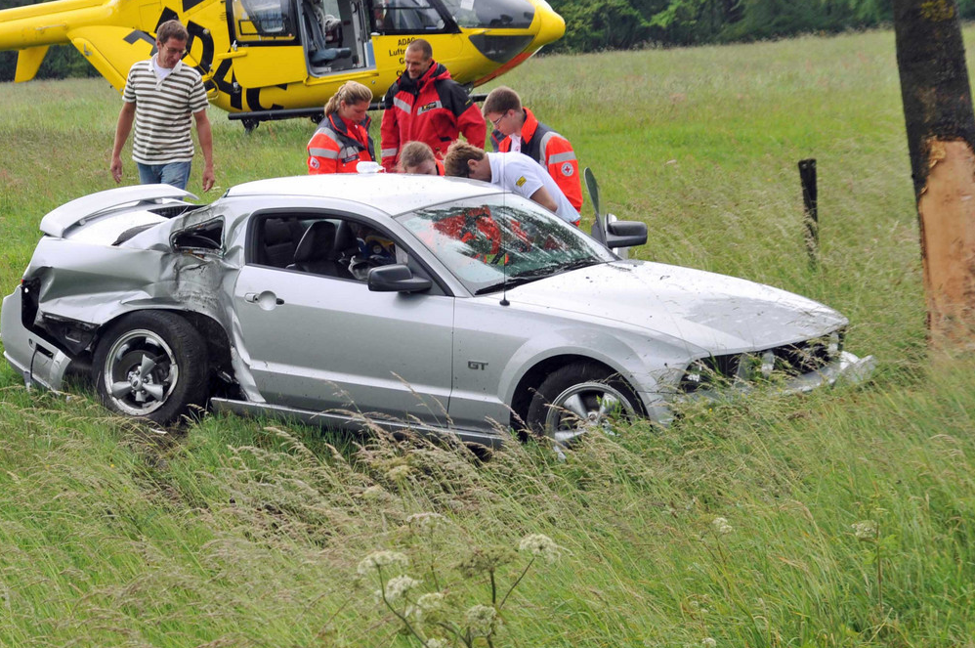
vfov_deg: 8.6
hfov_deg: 12.9
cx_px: 236
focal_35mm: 159
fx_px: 4296
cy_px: 288
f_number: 8
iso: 200
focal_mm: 65
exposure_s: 1/200
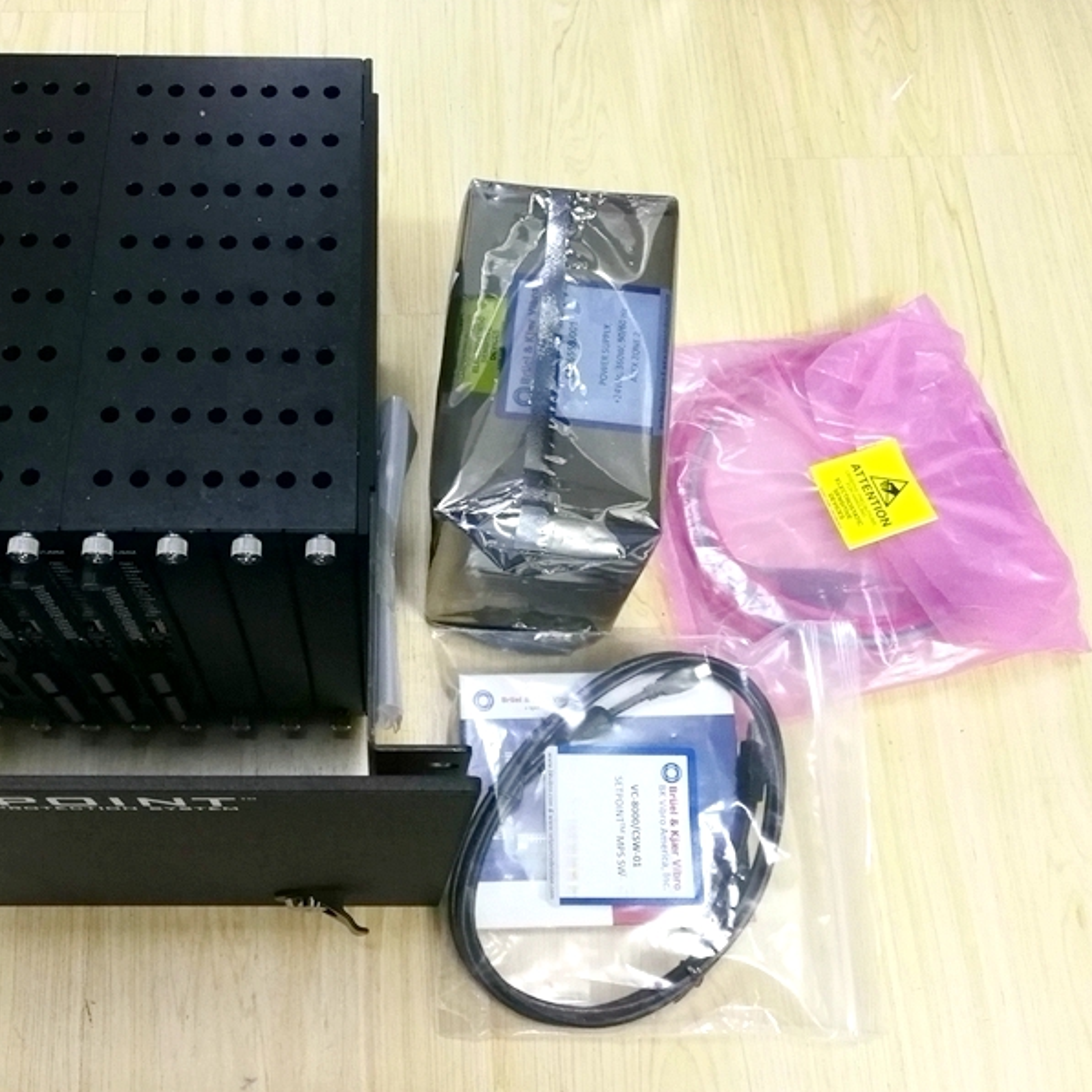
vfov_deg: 51.1
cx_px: 406
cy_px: 547
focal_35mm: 32
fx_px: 1142
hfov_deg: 50.6
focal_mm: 3.95
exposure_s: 1/33.3
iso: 320
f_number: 2.2
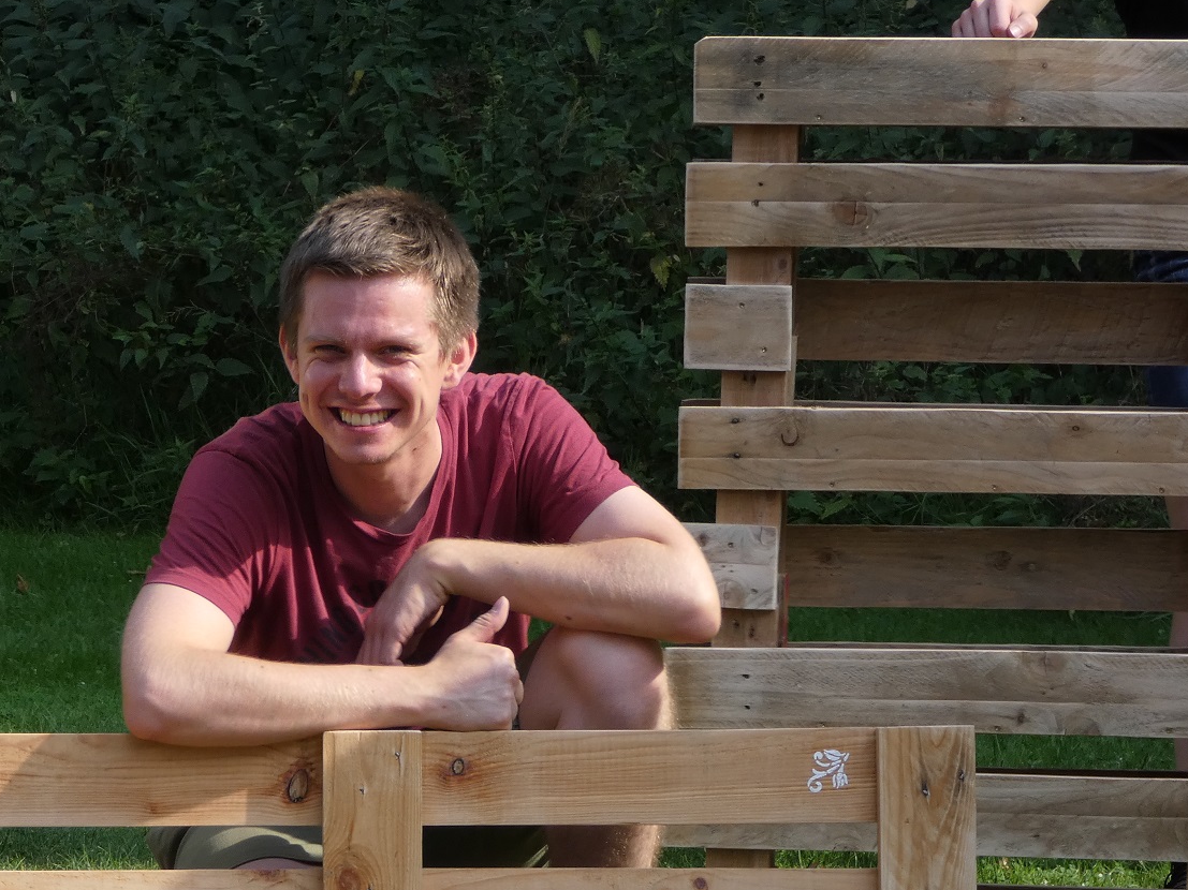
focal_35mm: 203
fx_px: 6966
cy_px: 769
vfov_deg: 7.3
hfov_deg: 9.7
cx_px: 378
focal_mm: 21
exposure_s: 1/200
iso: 80
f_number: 5.1
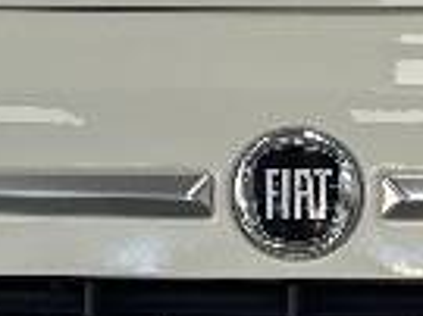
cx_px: 243
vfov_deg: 7.2
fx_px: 2503
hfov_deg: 9.7
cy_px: 88
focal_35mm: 205
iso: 50
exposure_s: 1/410
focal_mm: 5.7
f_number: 1.5
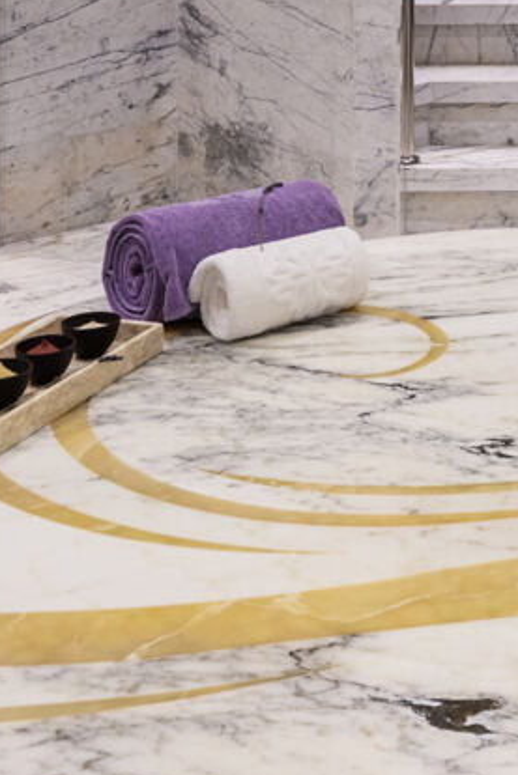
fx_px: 1596
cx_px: 580
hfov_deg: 17.8
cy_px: -202
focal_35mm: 74
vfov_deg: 24.3
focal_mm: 16
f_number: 8
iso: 100
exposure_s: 1.6
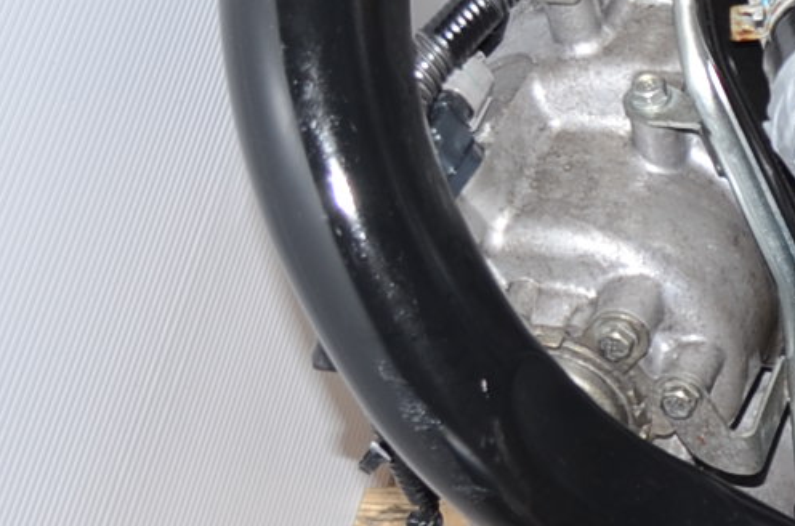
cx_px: 1832
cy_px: 115
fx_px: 3943
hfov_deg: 10.2
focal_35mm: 179
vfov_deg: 7.6
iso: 100
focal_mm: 24
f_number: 4.5
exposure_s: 1/60
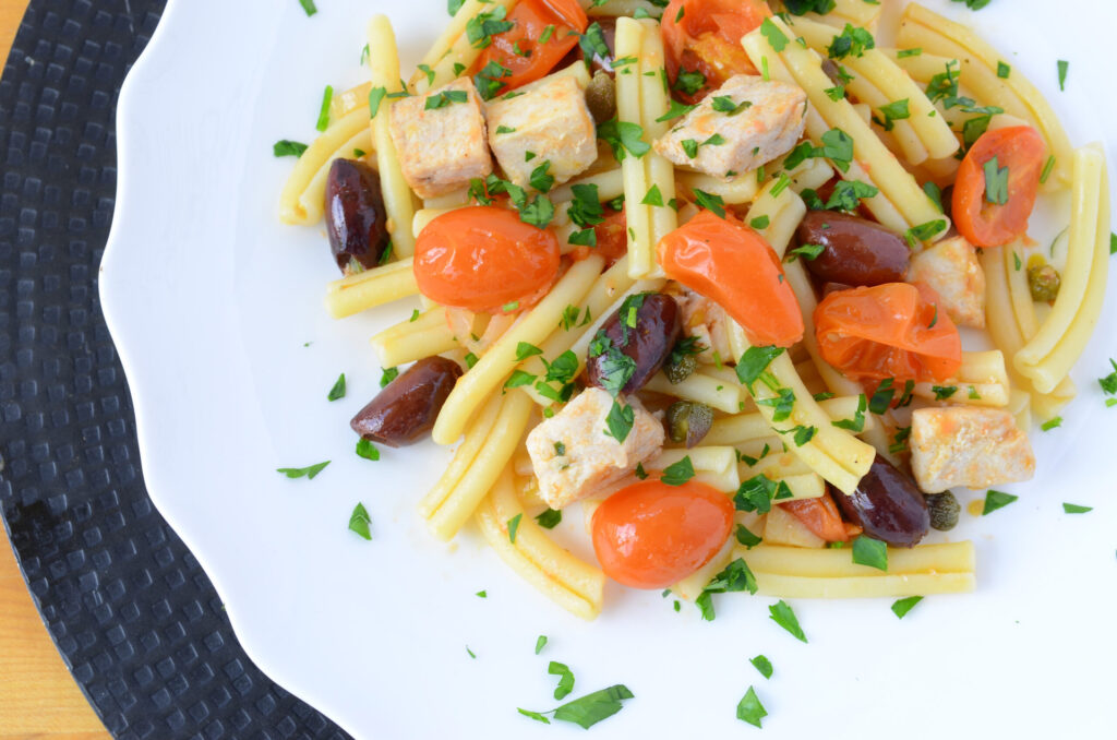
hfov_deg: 27.0
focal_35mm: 75
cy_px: 370
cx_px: 558
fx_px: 2322
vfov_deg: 18.1
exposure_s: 1/10
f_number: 9
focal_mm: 50
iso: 100
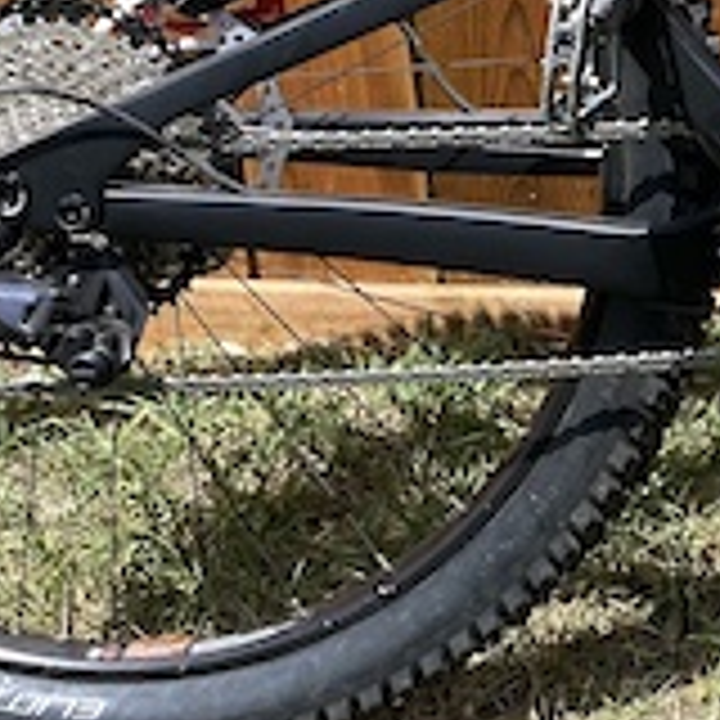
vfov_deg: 14.6
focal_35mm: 115
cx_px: 1206
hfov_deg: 13.8
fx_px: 2706
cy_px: -176
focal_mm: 4.25
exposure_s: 1/1287
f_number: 1.8
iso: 32
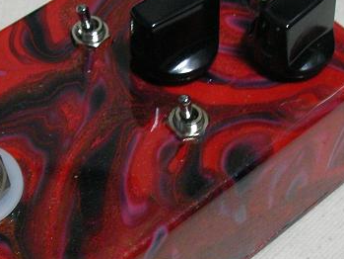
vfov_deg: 16.0
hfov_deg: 21.2
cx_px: 103
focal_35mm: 92
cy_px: 171
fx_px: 915
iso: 200
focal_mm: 6.3
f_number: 3.5
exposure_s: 1/7.3
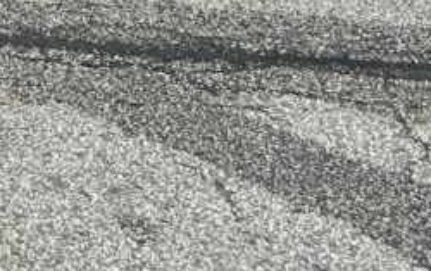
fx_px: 1988
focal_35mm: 169
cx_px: -224
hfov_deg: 11.8
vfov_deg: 6.6
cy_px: -722
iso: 50
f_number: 1.5
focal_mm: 5.7
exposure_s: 1/2571
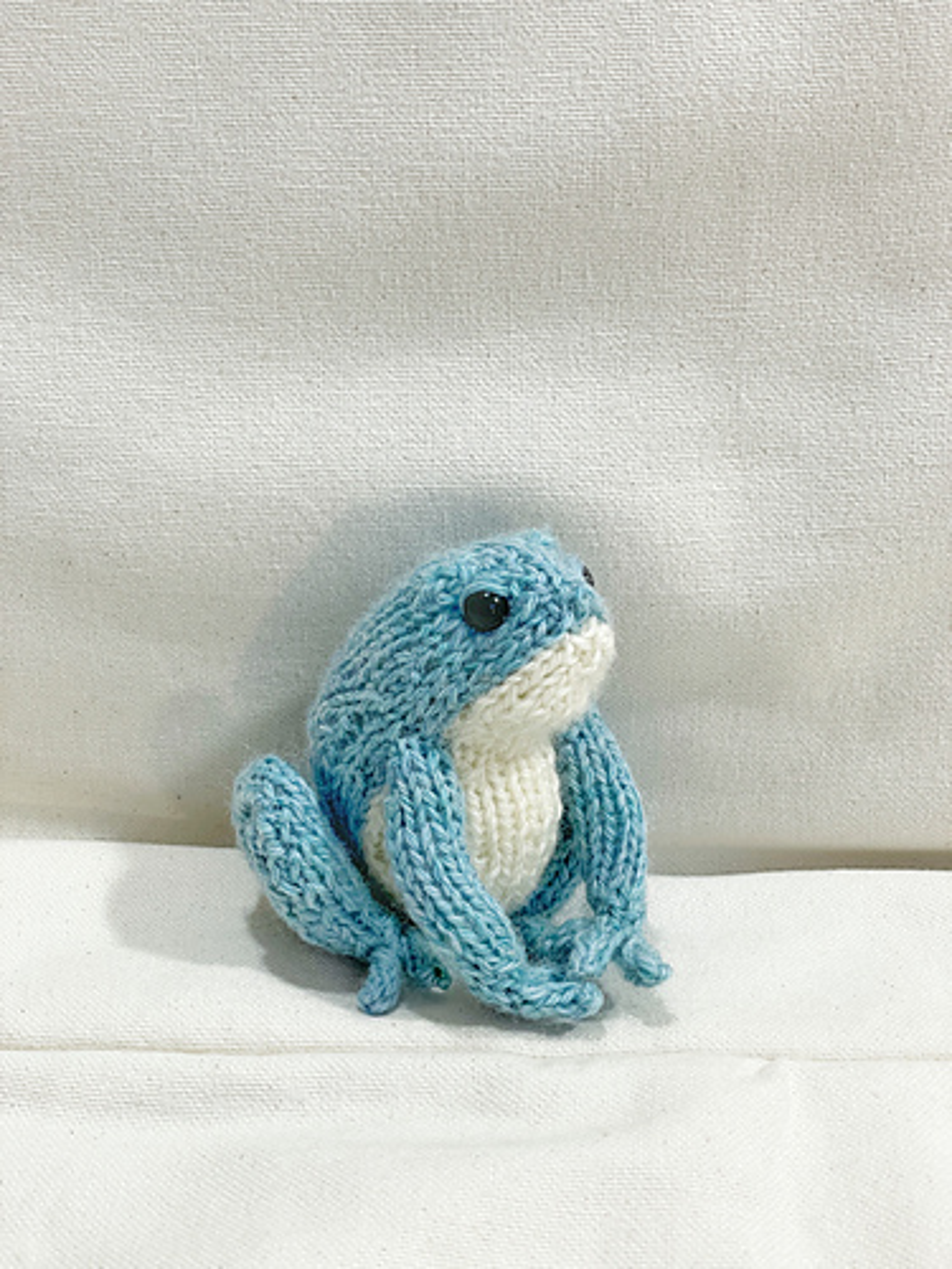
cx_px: 476
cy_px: 634
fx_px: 1907
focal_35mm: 52
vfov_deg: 36.8
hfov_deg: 28.0
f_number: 2
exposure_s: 1/60
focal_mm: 6
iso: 160
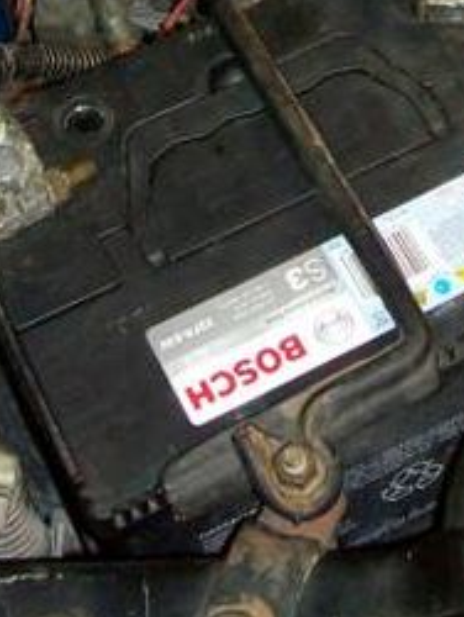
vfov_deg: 16.5
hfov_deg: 12.7
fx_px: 2052
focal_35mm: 115
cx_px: 491
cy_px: -89
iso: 140
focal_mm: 6
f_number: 2.7
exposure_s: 1/64
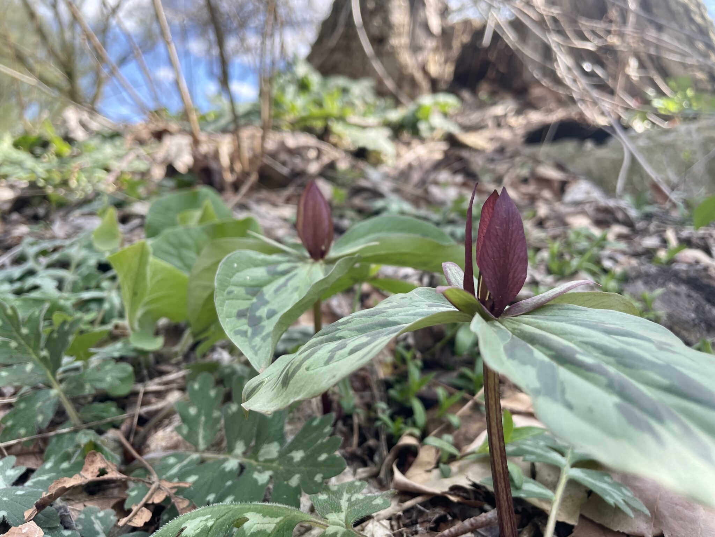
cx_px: 358
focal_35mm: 26
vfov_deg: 53.1
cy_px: 268
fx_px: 537
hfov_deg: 67.3
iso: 32
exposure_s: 1/498
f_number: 1.6
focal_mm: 4.2
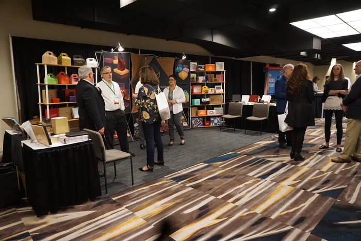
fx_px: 241
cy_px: 120
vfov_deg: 53.2
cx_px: 180
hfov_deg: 73.7
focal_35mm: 24
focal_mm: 16
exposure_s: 1/125
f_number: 3.5
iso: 3200
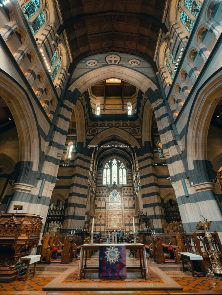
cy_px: 148
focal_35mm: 16
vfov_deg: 94.5
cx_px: 111
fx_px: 137
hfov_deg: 78.1
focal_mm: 20
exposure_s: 1/9
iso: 800
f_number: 4
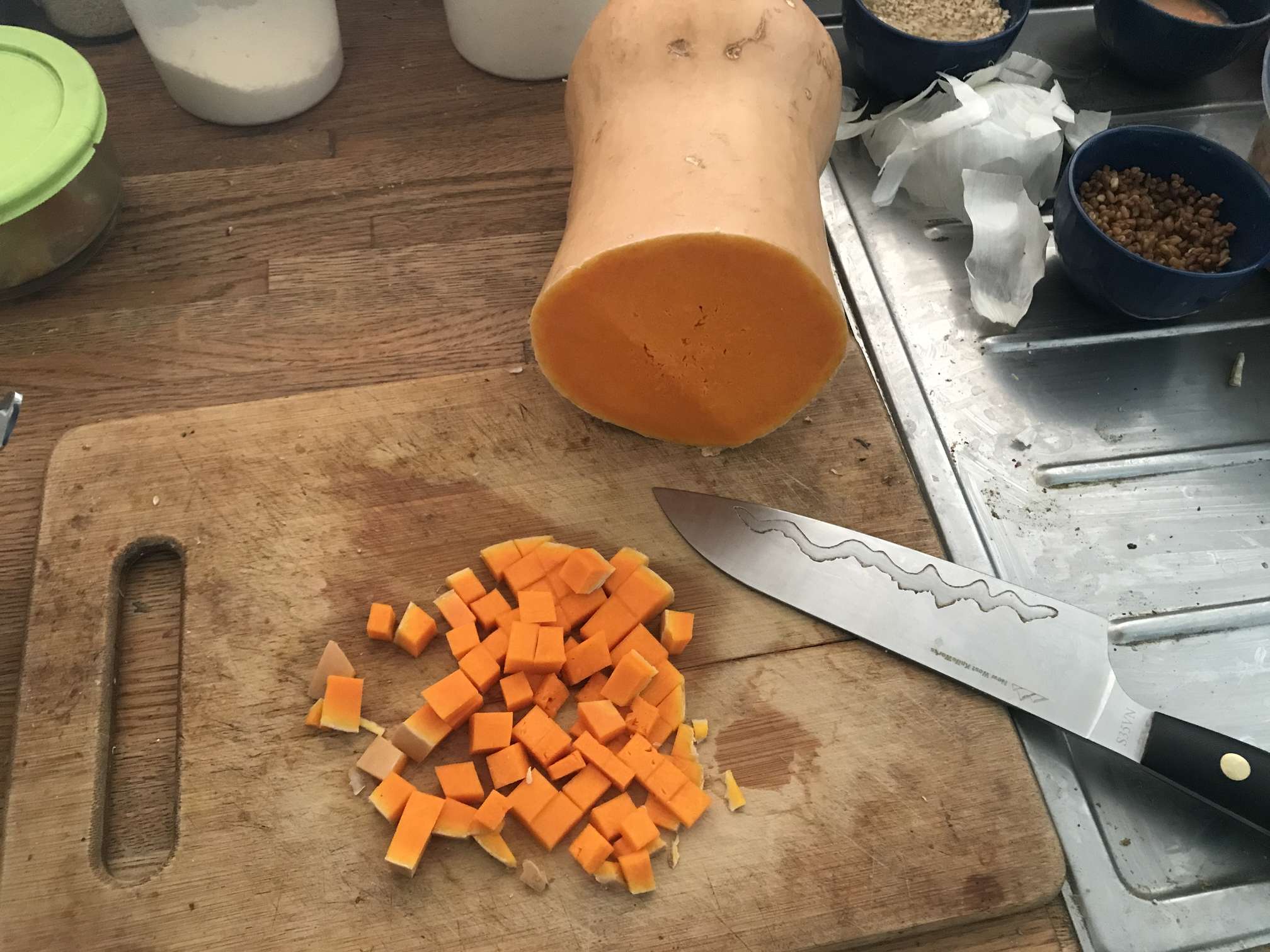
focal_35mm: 28
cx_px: 635
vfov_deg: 49.7
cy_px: 476
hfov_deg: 63.4
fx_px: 1027
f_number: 1.8
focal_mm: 3.99
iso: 80
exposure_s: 1/15
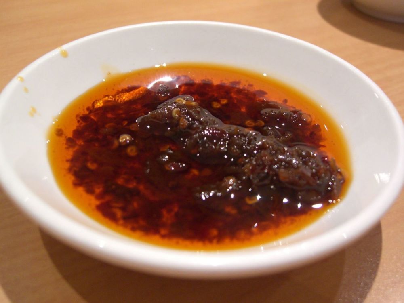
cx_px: 202
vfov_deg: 37.7
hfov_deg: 49.0
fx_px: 443
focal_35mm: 38
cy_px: 152
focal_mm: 7.9
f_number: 2.8
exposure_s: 1/30
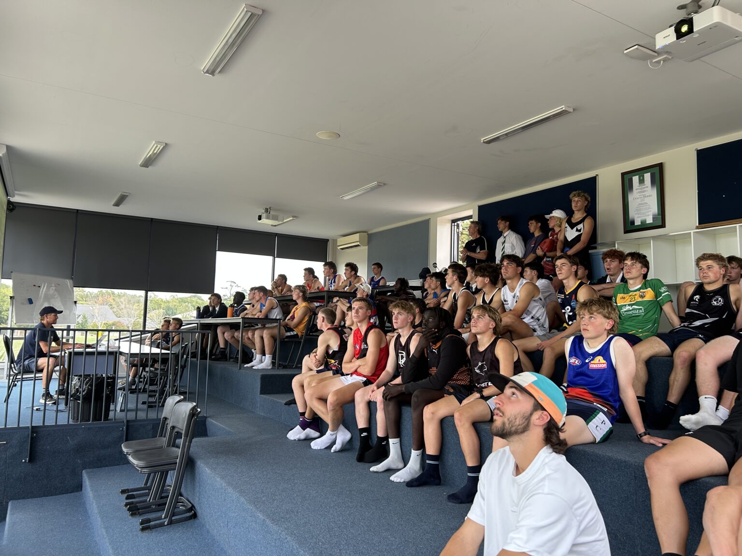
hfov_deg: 67.3
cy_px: 278
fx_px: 557
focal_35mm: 26
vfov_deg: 53.1
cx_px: 371
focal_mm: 5.7
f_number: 1.5
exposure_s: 1/121
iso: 64
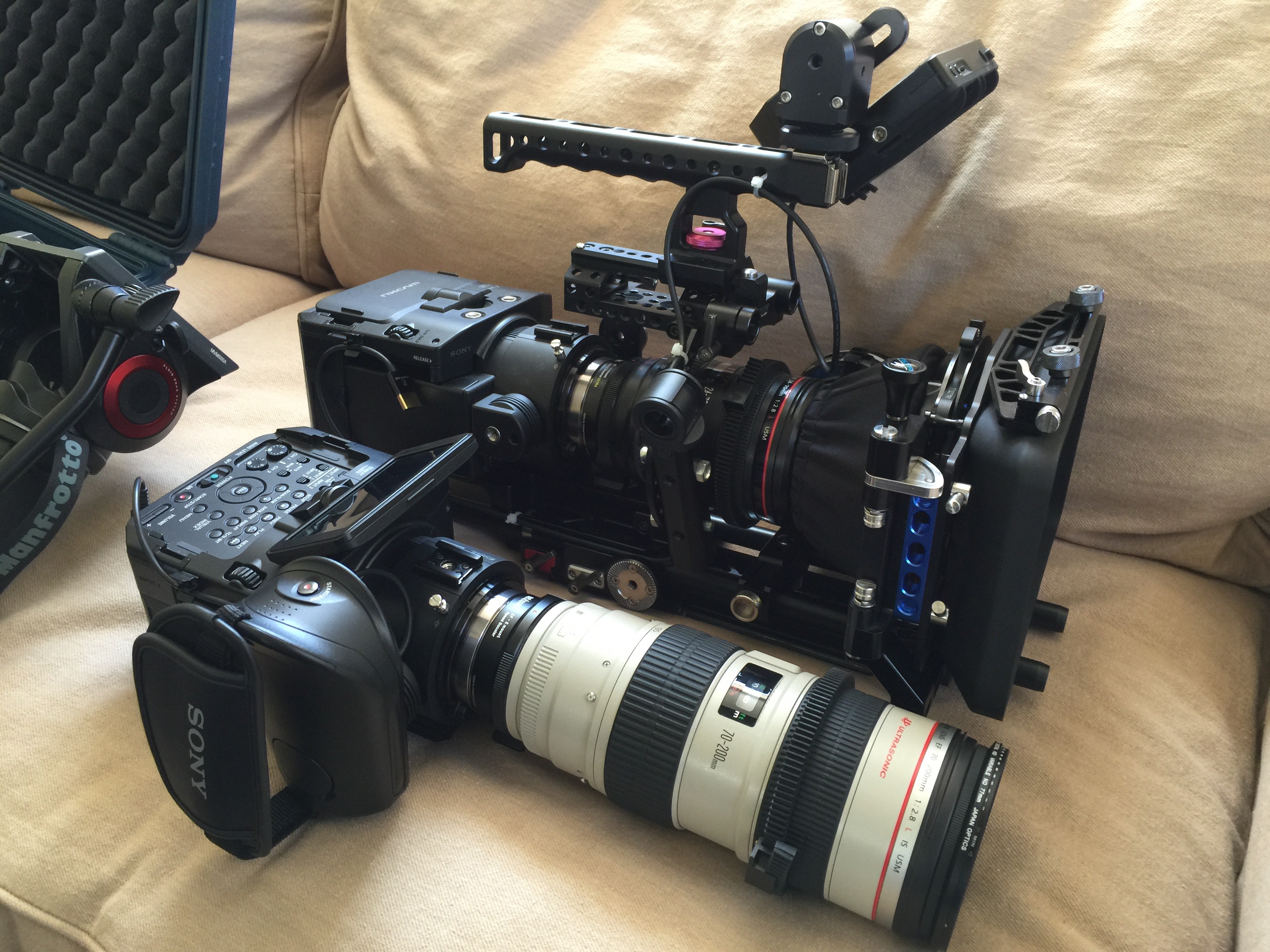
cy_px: 476
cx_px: 635
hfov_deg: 61.7
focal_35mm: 29
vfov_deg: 48.2
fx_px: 1064
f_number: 2.2
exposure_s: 1/15
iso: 40
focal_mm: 4.15
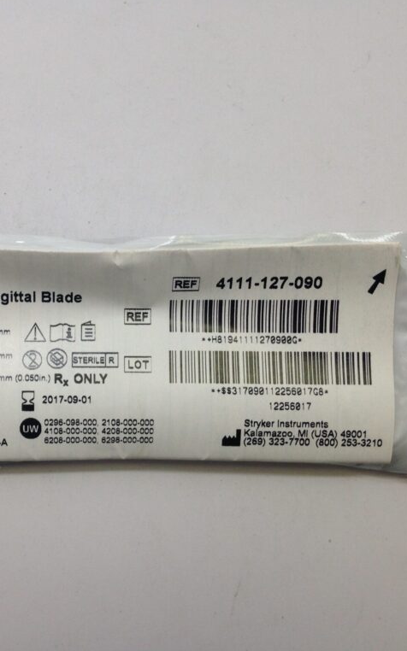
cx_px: 96
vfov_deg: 42.7
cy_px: 324
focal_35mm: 47
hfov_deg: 27.0
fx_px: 834
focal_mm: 4.12
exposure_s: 1/60
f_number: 2.4
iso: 64
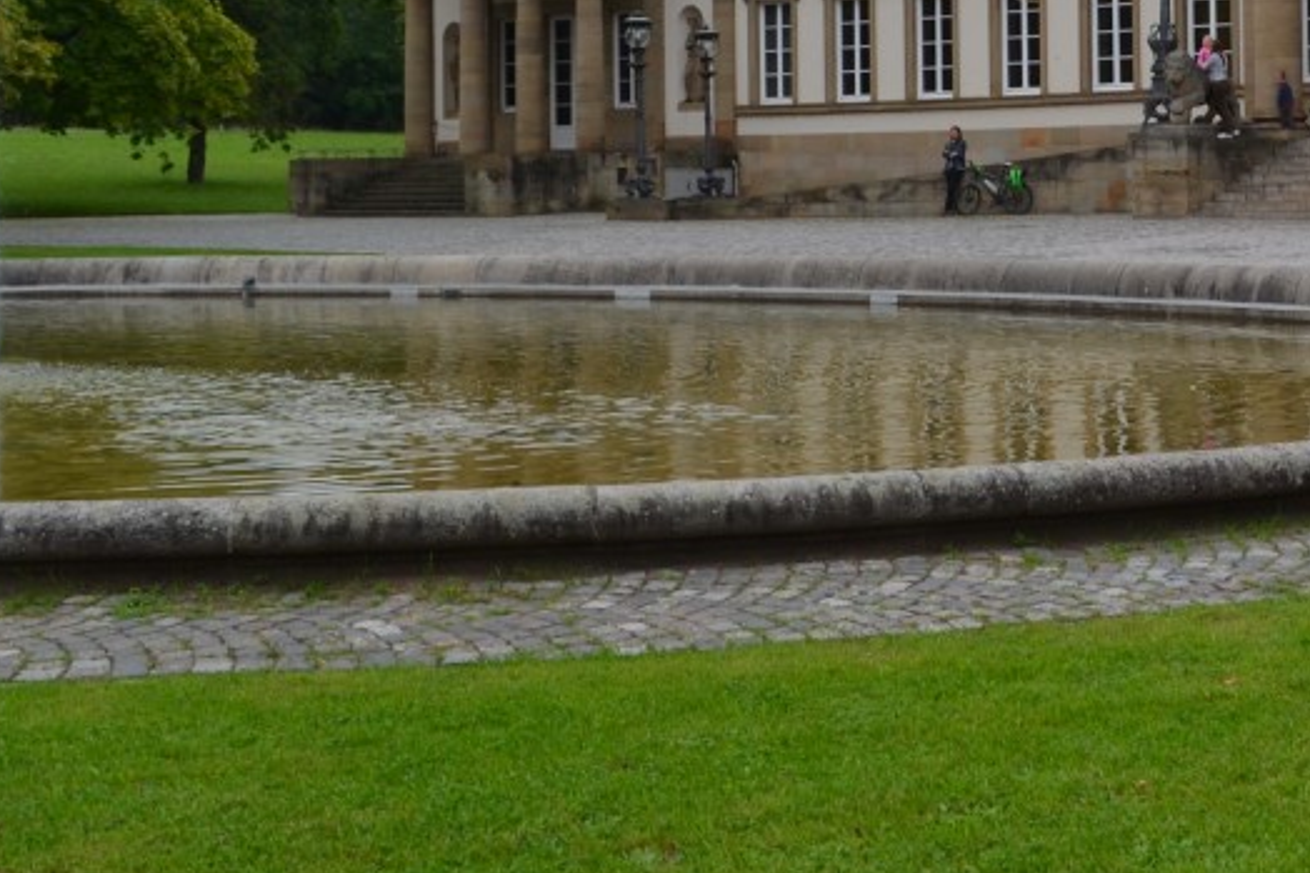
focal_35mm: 66
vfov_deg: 20.2
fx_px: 2401
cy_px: 86
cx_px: 1205
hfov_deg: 29.2
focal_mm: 18
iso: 125
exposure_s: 1/125
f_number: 5.6
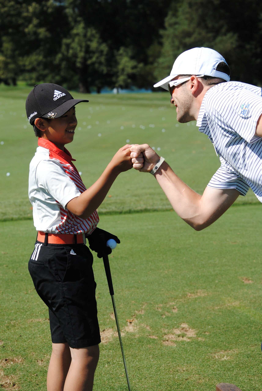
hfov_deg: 11.7
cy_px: 196
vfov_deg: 17.5
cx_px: 131
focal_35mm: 117
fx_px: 1273
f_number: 5.6
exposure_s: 1/500
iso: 110
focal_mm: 78
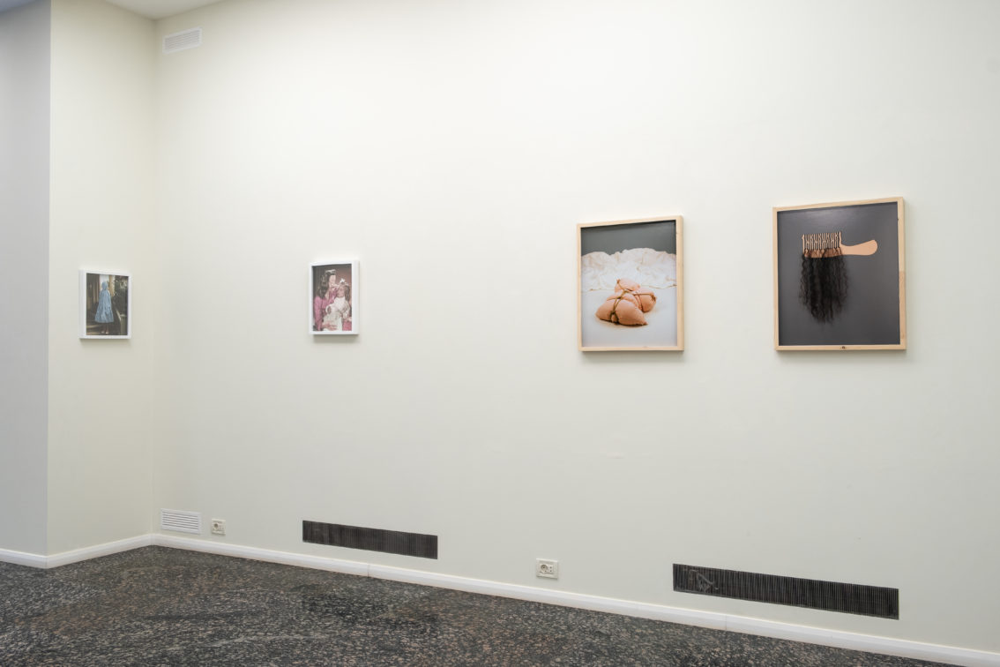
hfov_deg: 60.3
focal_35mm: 31
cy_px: 334
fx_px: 861
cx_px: 500
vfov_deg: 42.3
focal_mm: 20.5
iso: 80
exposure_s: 1/1.67
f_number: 11
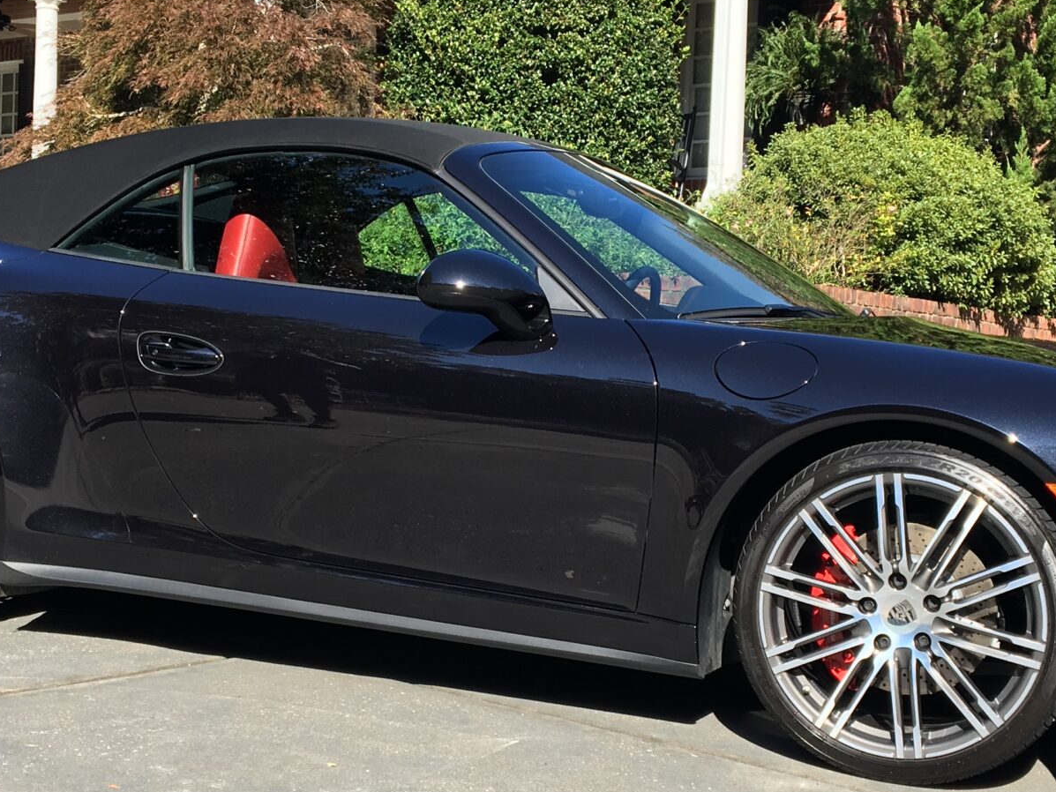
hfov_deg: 31.2
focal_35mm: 62
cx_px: 553
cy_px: 460
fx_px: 1892
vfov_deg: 23.6
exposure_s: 1/635
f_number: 2.2
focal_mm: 4.15
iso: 25
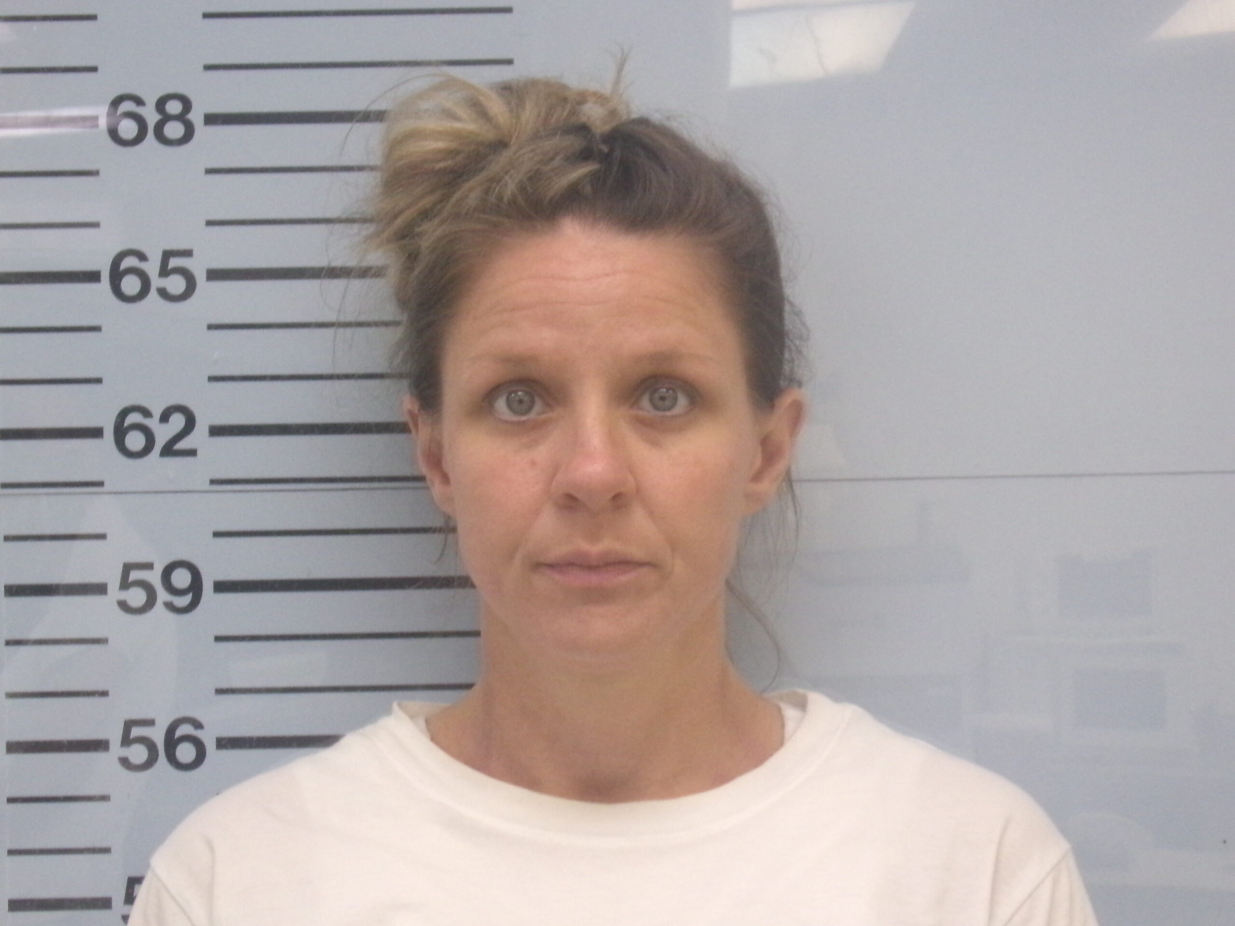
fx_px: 2926
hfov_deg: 23.8
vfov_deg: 18.0
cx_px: 618
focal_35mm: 82
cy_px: 463
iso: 882
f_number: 5
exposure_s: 1/60
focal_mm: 14.7
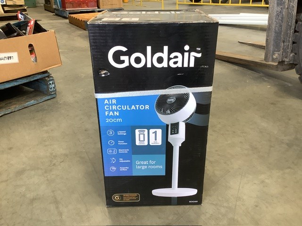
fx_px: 270
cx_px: 151
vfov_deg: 45.4
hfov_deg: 58.4
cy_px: 113
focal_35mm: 31
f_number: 2.4
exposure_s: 1/50
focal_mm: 3.3
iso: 125
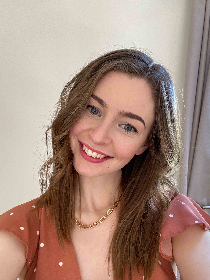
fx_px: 243
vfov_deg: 60.0
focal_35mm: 30
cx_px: 105
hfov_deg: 46.8
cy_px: 140
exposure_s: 1/60
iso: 200
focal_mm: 2.71
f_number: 2.2
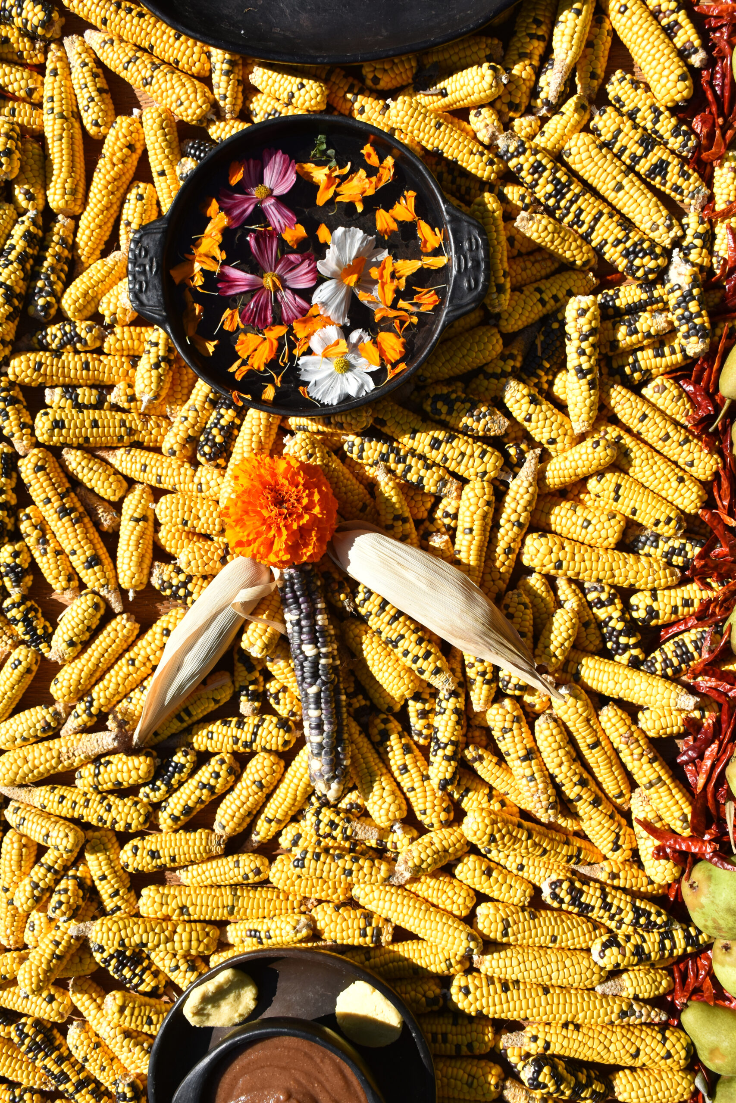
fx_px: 1104
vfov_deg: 53.1
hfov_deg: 36.9
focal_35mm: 36
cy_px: 552
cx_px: 368
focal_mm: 24
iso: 400
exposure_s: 1/2000
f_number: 8
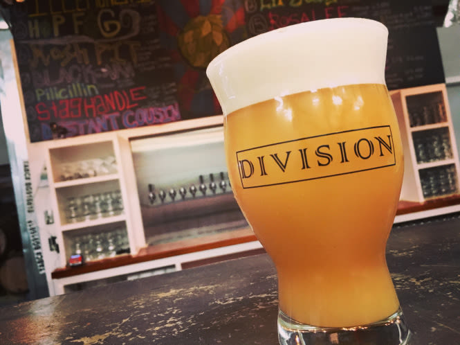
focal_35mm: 29
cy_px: 172
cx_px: 230
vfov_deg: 48.2
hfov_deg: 61.7
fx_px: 385
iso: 200
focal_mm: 4.2
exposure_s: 1/30
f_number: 2.2
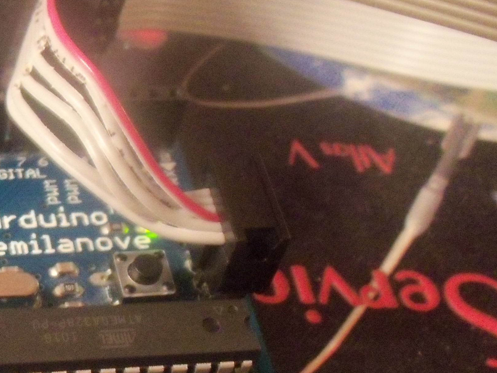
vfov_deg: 18.7
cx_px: -26
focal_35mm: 77
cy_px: 363
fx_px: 1105
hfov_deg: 24.0
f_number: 2.9
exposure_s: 1/10
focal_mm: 5.7
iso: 400
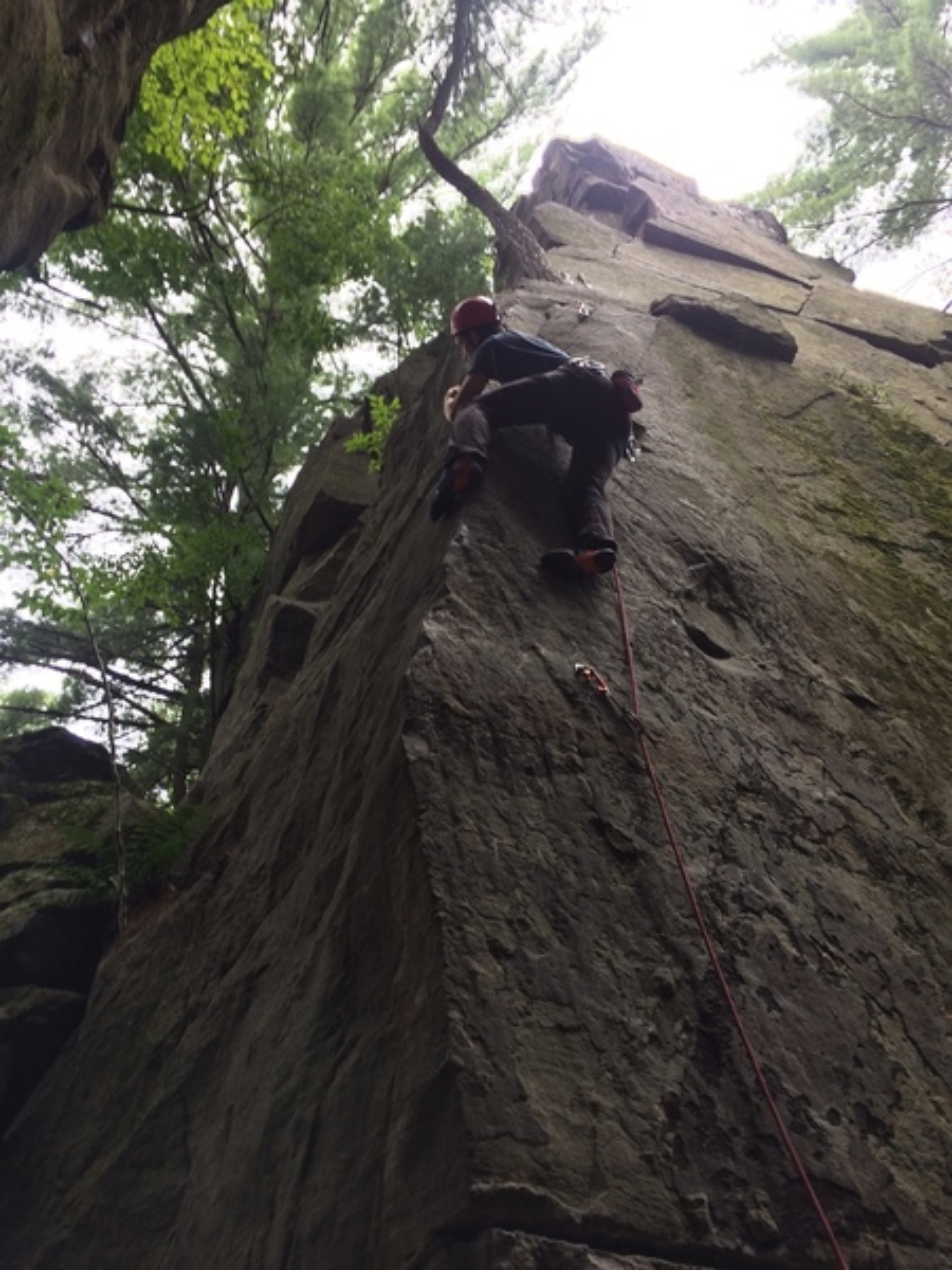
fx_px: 1063
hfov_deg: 48.2
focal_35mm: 29
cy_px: 635
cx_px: 476
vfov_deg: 61.7
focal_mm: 4.15
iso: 32
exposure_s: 1/40
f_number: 2.2
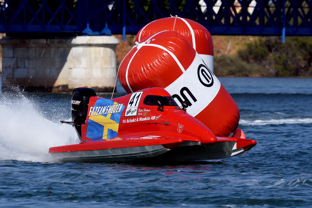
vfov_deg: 2.3
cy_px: 104
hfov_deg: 3.4
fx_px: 5200
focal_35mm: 600
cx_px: 156
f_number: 8
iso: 320
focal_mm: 400
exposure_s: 1/2000
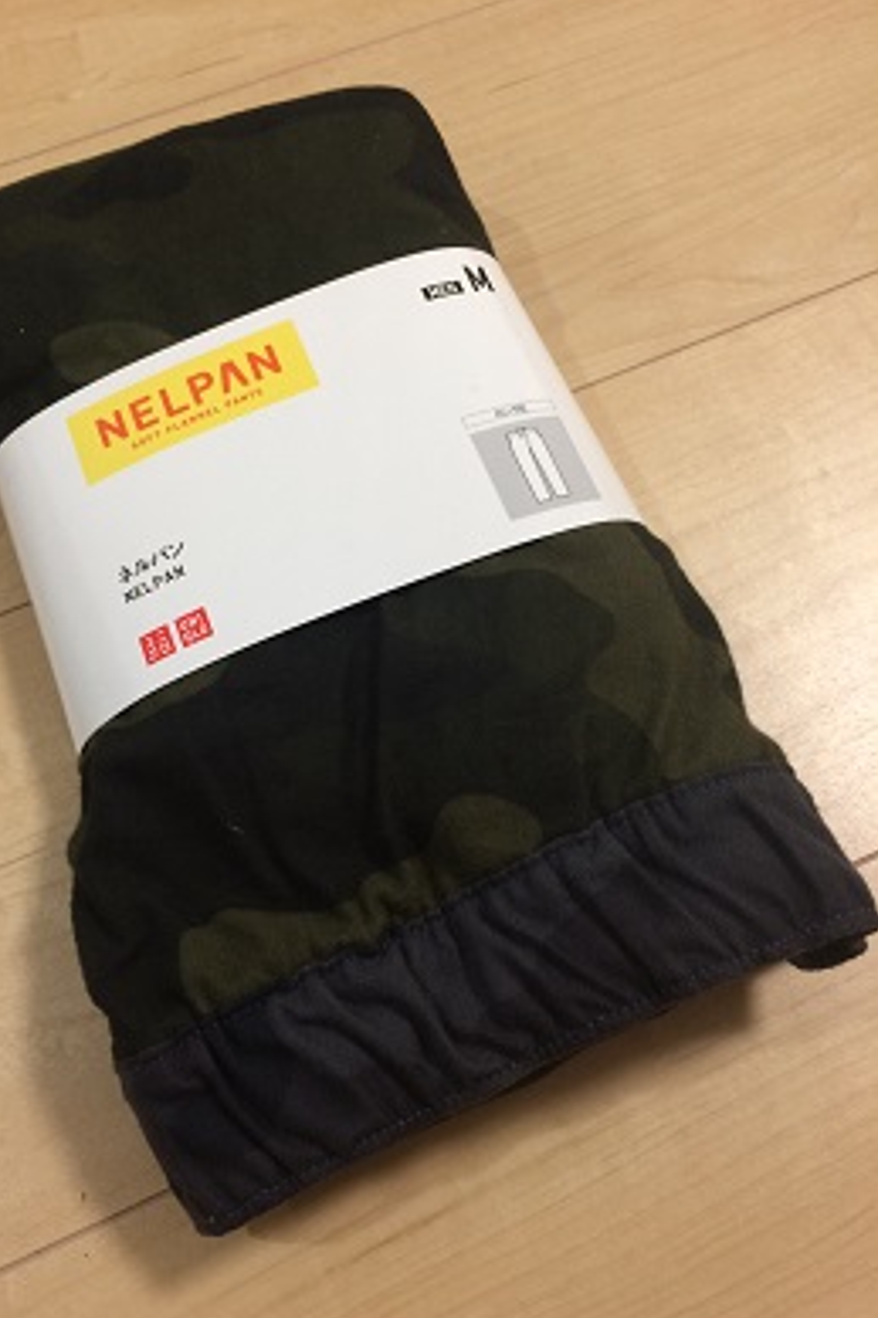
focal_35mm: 31
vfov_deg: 60.3
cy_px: 667
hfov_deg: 42.2
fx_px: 1135
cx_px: 373
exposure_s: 1/30
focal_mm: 4.15
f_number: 2.2
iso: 100
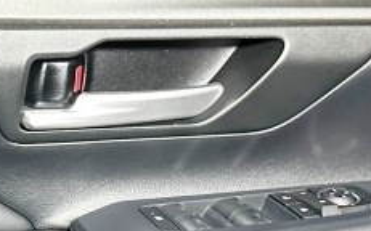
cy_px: 244
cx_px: -75
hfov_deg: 17.6
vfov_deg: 11.4
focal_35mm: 113
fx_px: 1142
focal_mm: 6.86
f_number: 1.78
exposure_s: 1/60
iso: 800
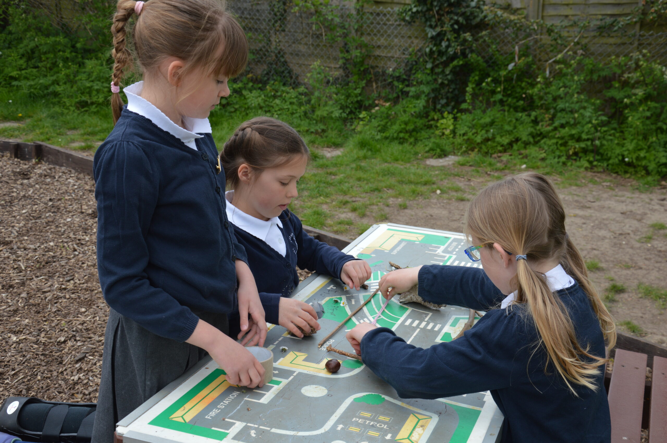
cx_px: 334
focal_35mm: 48
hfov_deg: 41.1
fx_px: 889
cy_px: 222
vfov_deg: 28.0
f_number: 5.6
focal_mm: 32
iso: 100
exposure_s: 1/125
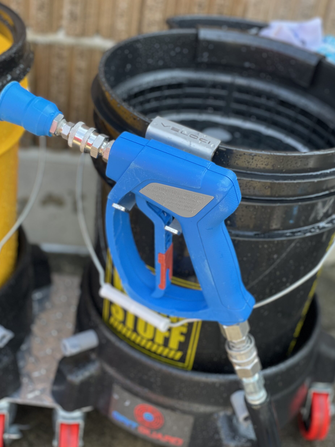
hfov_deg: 27.0
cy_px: 218
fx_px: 697
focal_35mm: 54
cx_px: 165
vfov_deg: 35.5
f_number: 2
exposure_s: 1/122
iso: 40
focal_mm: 6
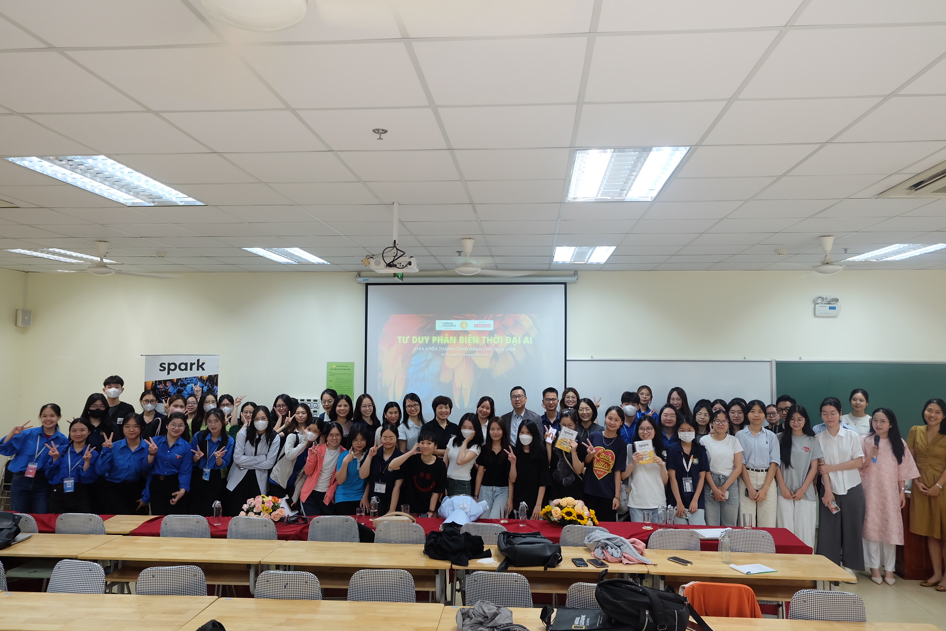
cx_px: 473
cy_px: 316
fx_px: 683
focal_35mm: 26
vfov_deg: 49.6
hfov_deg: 69.4
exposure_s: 1/30
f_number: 4.5
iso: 500
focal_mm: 17.5
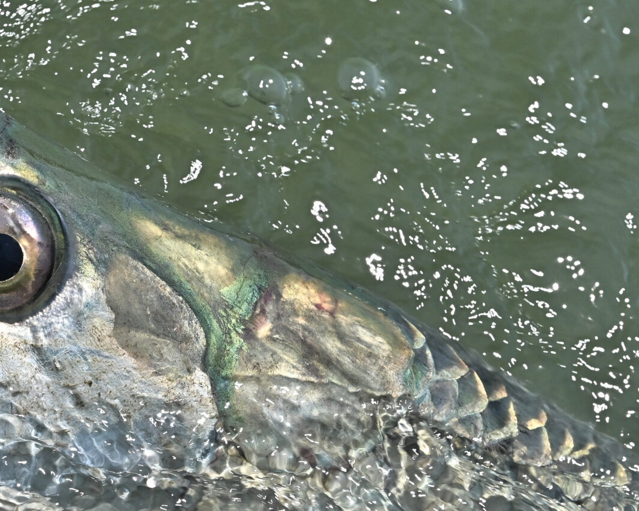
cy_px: 352
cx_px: 125
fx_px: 1702
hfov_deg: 21.0
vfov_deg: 17.0
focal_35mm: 90
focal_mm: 40
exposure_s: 1/500
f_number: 10
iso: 400
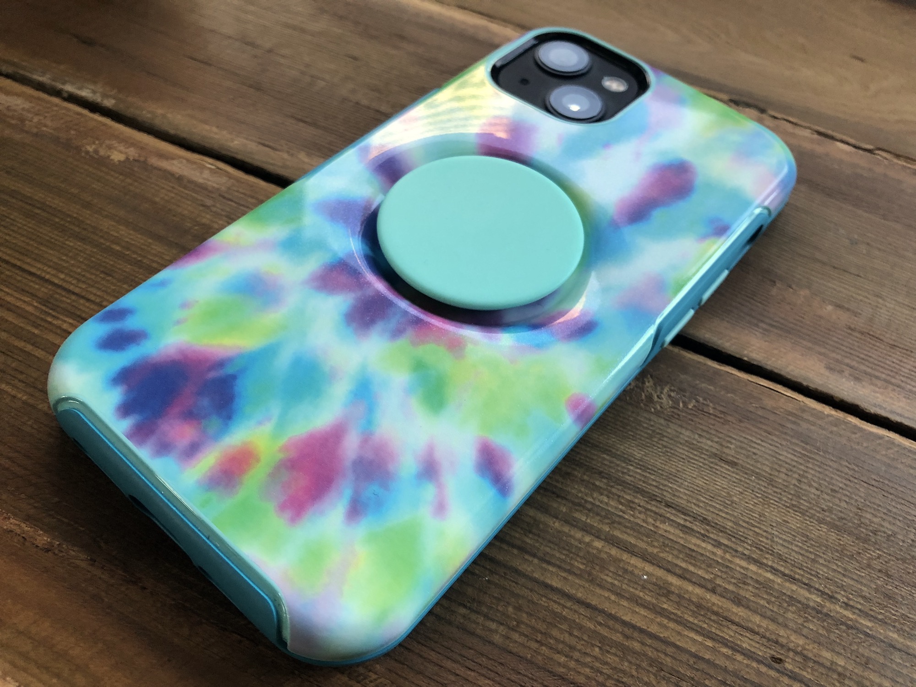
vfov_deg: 49.7
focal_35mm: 28
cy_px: 344
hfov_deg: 63.4
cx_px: 458
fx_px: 741
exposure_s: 1/30
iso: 40
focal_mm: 4
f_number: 1.8
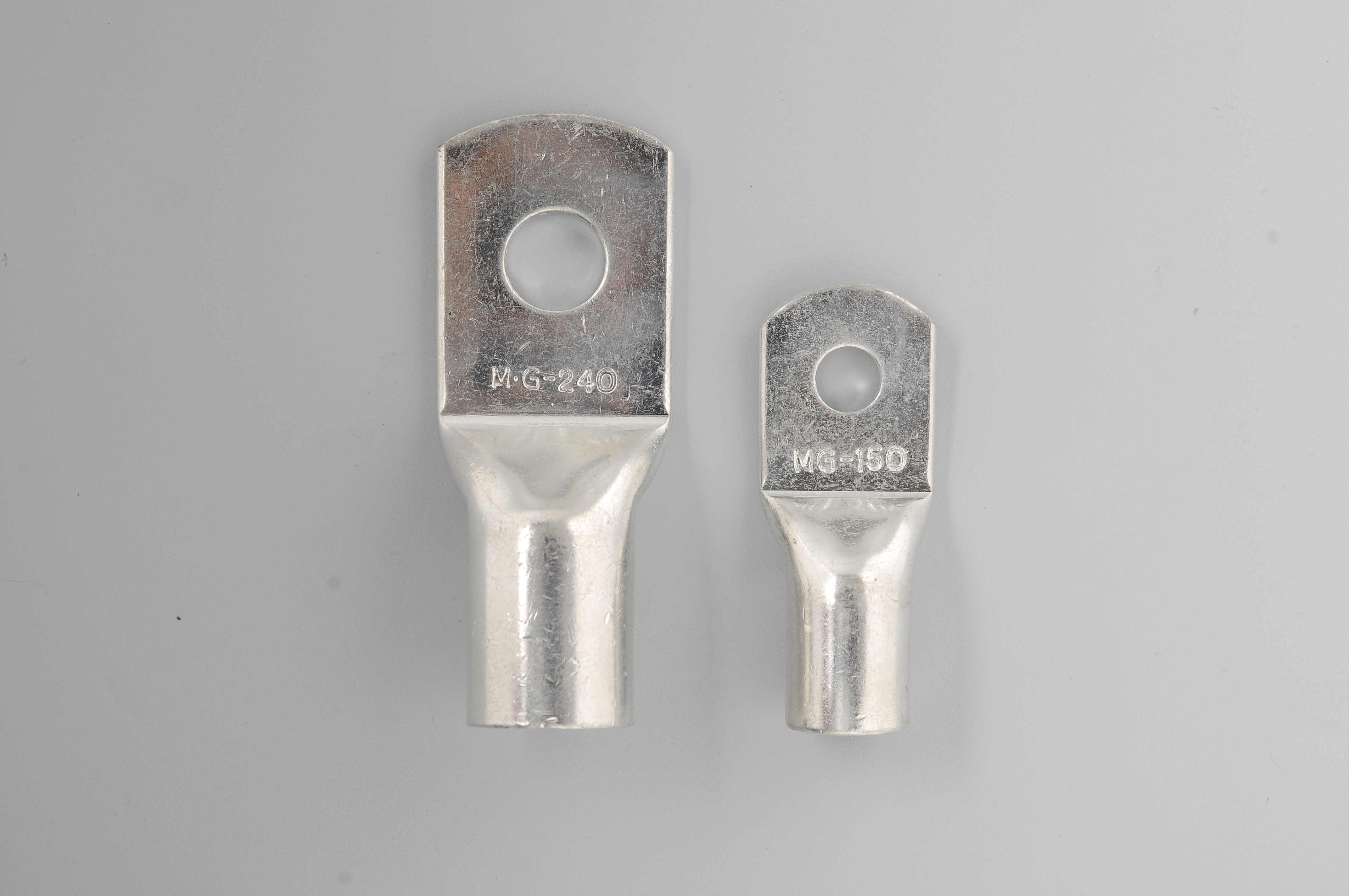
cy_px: 448
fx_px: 2919
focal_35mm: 78
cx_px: 674
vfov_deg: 17.4
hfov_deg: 26.0
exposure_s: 1/80
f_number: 13
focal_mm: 52
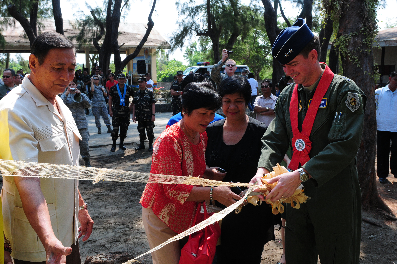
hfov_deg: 53.2
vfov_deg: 36.8
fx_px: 397
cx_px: 198
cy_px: 132
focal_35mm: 36
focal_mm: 24
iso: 500
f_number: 9
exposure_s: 1/320
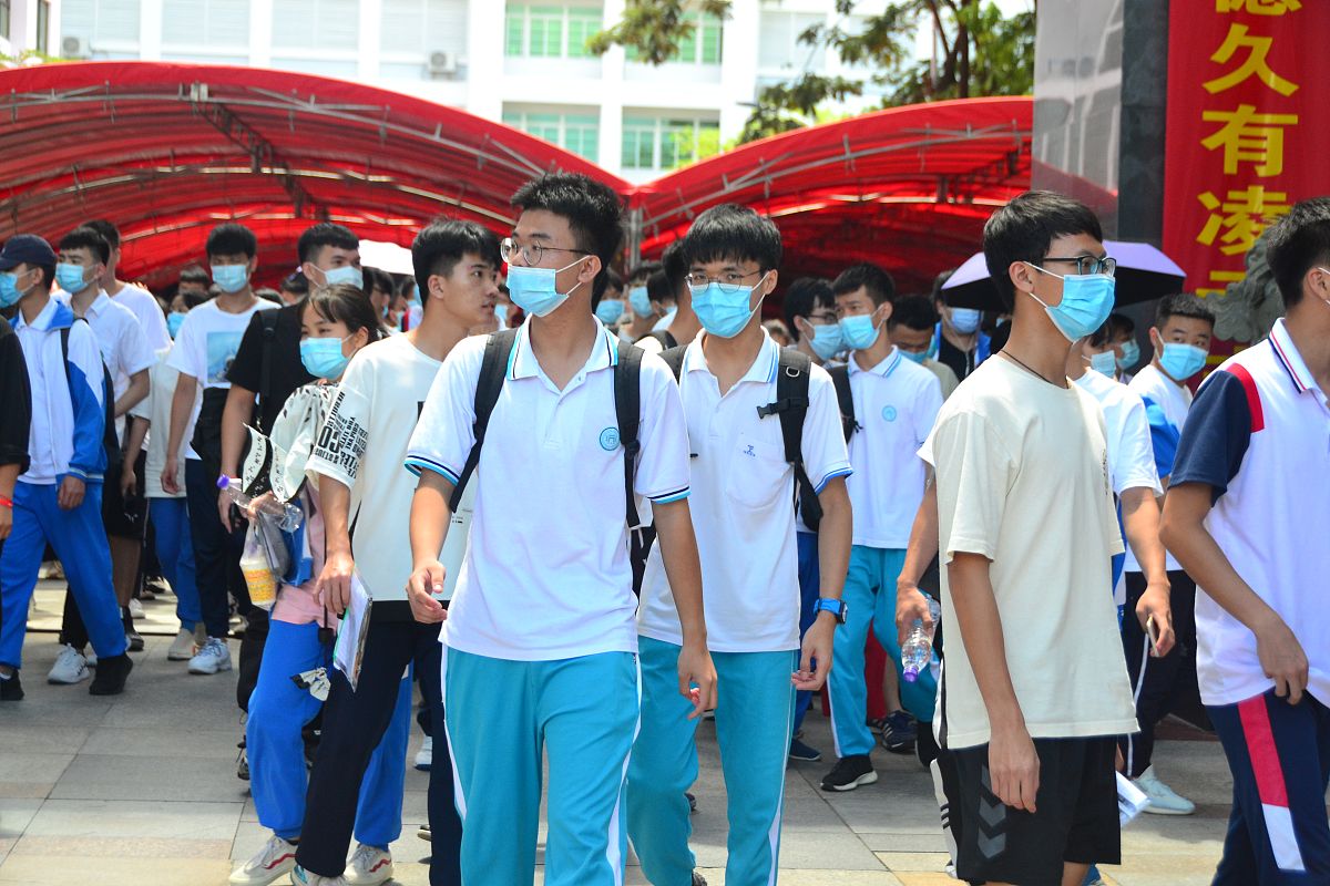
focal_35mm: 72
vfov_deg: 18.9
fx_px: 2660
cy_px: 443
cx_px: 665
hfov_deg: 28.1
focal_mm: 48
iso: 800
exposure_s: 1/500
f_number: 4.5
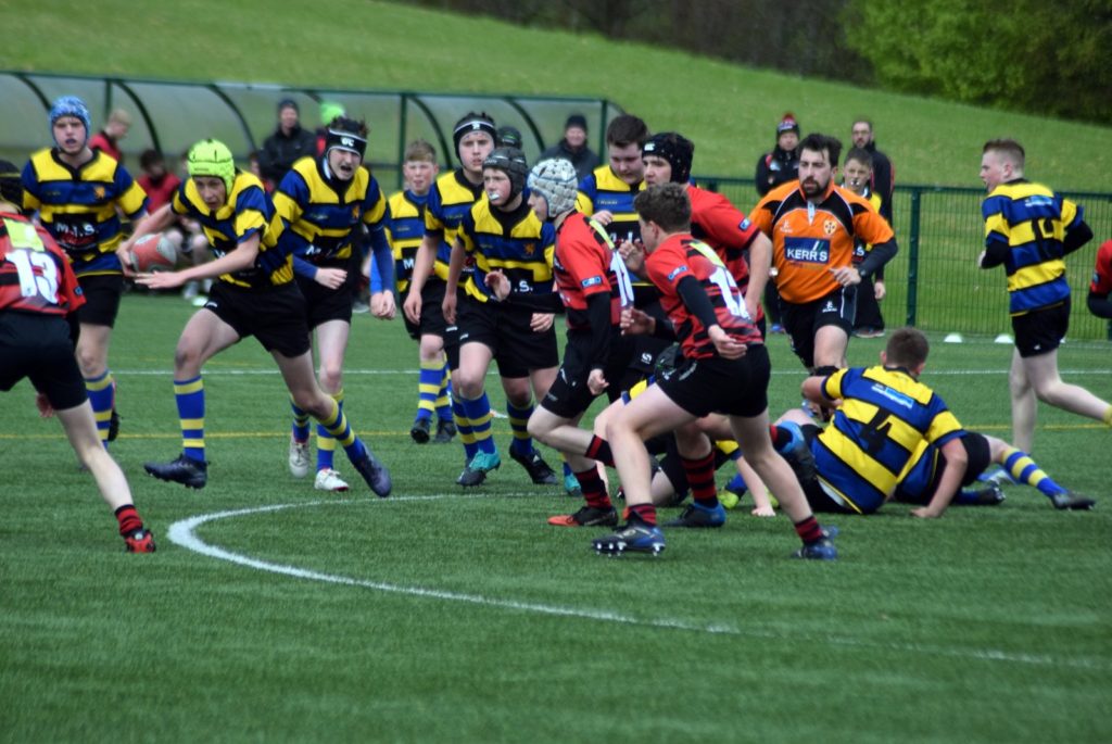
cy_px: 372
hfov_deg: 5.7
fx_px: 11131
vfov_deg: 3.8
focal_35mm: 360
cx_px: 556
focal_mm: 240
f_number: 5
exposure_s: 1/1250
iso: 400
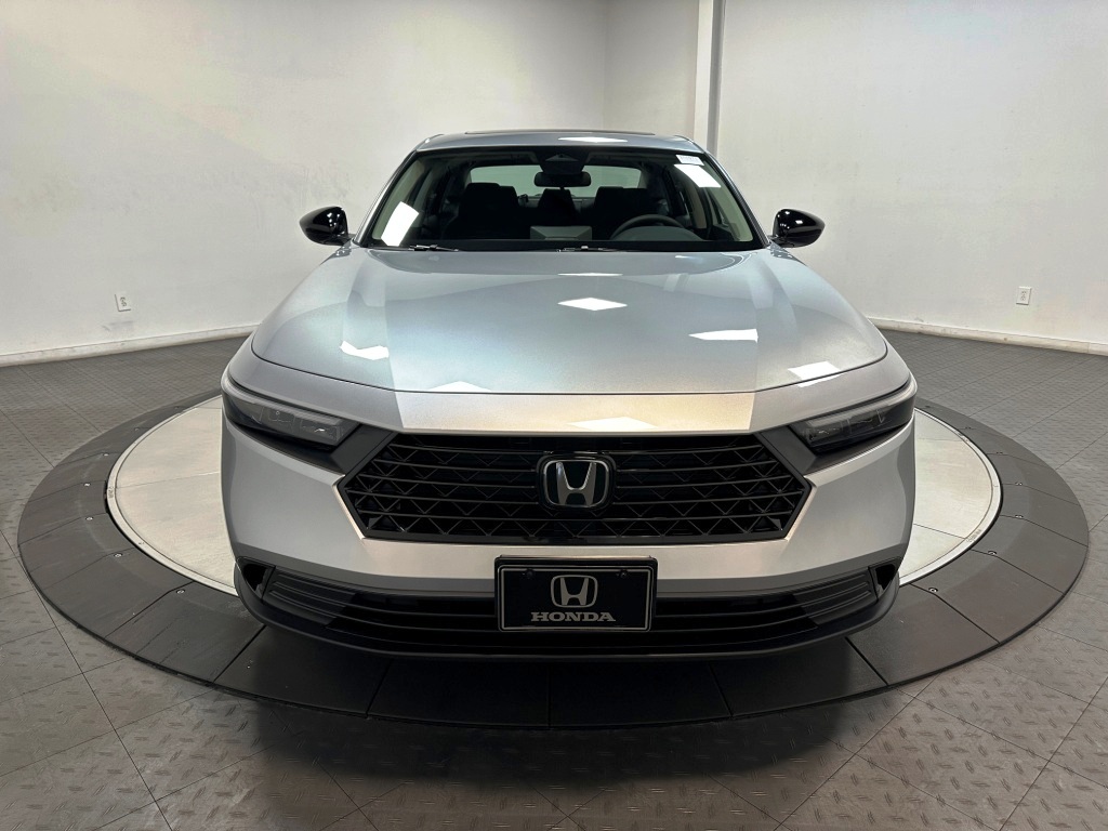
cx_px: 554
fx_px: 768
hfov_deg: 71.6
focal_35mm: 24
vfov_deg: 56.8
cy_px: 416
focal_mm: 6.86
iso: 200
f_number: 1.78
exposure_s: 1/60
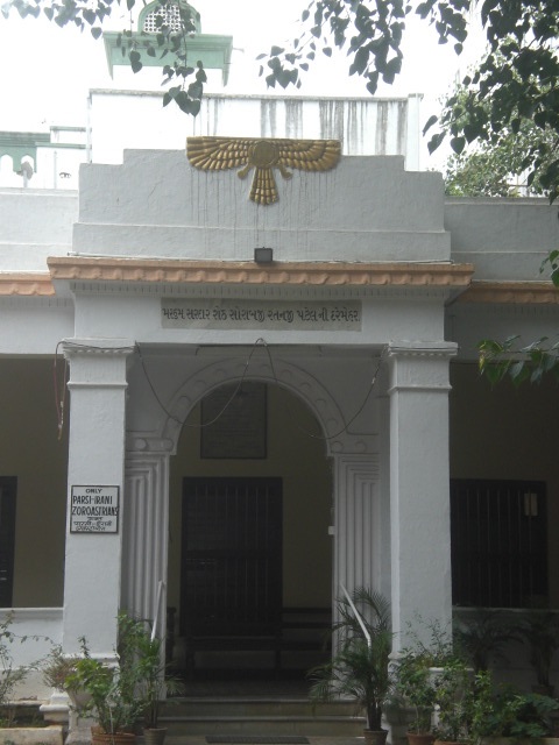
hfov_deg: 14.8
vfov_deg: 19.6
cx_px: 280
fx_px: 2153
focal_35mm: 100
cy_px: 372
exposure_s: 1/200
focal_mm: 16.51
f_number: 5.4
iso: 100
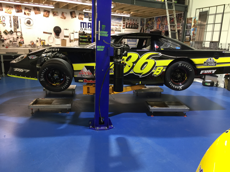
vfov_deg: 48.2
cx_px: 115
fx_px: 193
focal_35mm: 29
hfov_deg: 61.7
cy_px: 86
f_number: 2.2
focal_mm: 4.15
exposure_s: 1/30
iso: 100
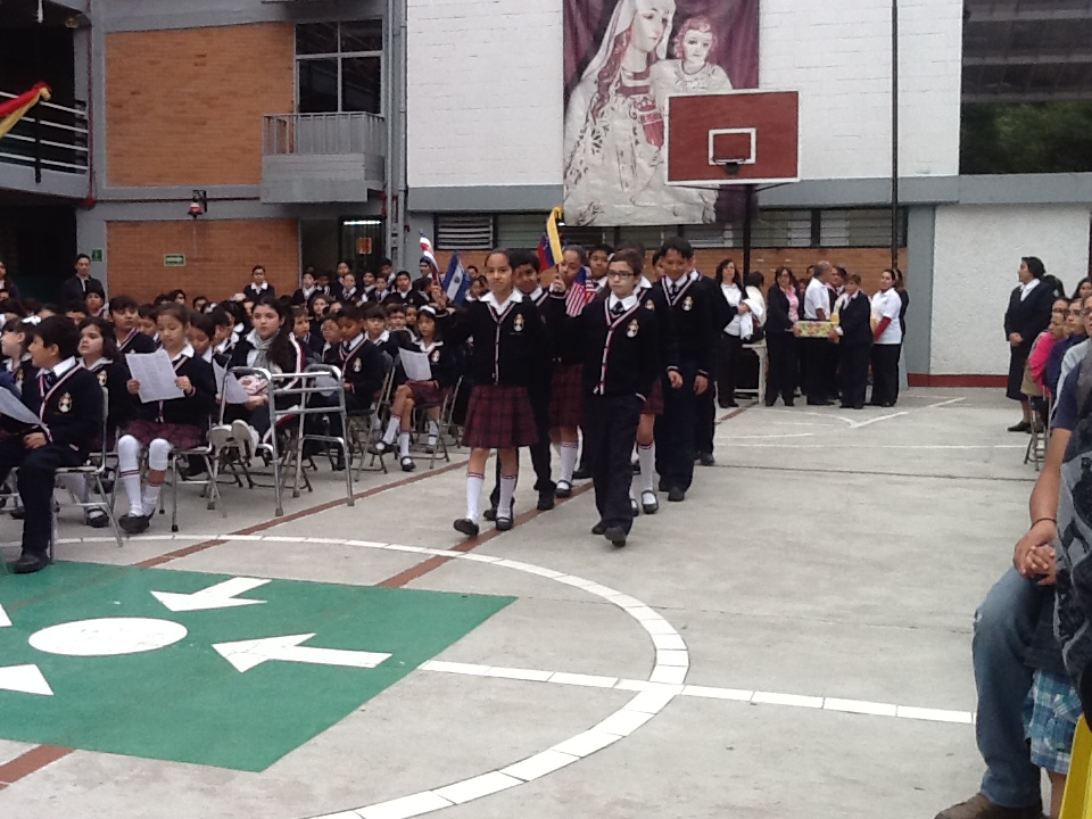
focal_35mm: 44
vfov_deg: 32.9
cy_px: 410
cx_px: 546
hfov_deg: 42.9
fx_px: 1388
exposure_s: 1/120
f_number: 2.4
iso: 50
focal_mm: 2.03
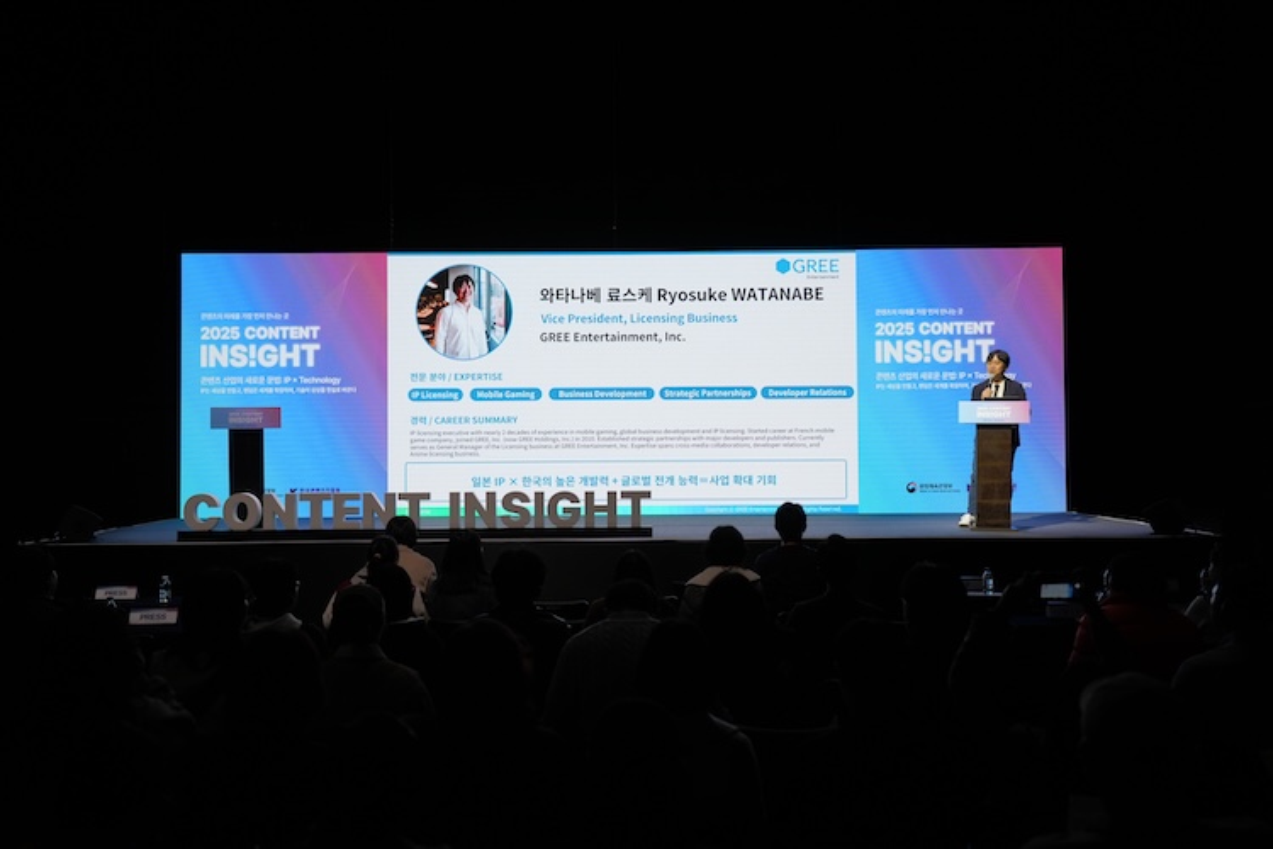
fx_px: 1238
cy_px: 424
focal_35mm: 35
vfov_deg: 37.9
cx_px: 636
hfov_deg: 54.4
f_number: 2.8
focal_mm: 35
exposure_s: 1/160
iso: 250
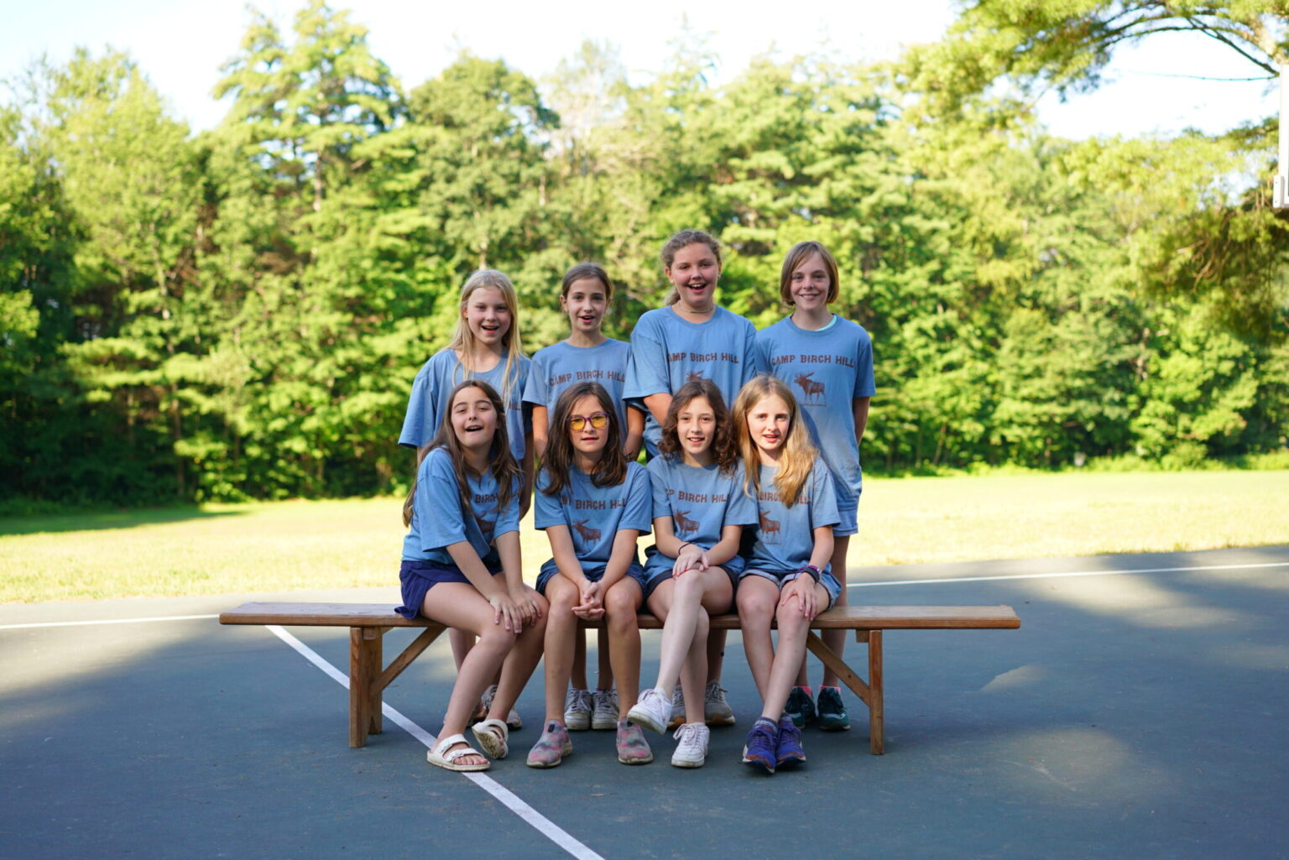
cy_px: 430
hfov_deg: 36.2
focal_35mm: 55
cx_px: 644
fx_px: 1970
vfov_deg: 24.6
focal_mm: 55
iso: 400
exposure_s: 1/1000
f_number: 2.8
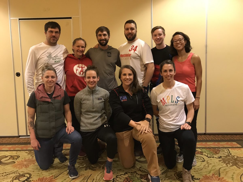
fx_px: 197
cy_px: 91
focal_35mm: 28
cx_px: 122
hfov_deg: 63.4
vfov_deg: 49.7
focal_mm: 3.99
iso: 100
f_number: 1.8
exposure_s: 1/9
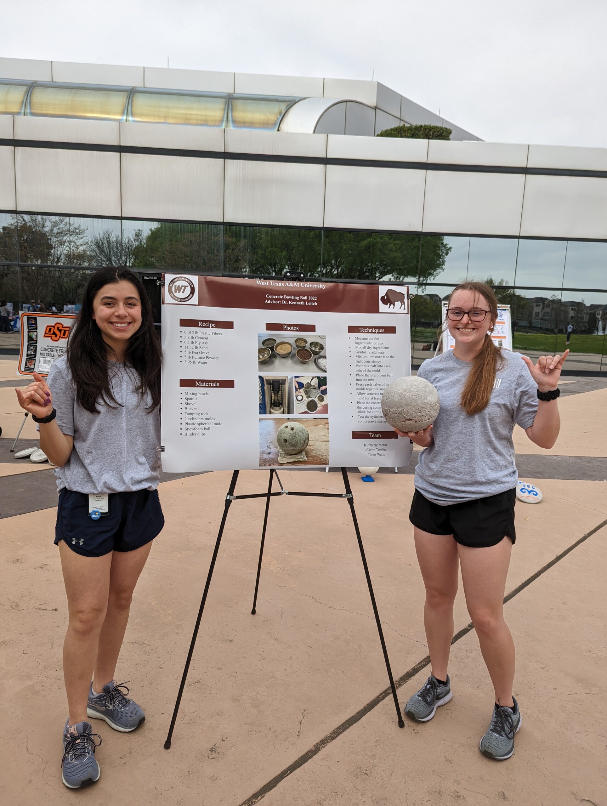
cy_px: 403
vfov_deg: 71.5
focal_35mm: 24
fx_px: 560
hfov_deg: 56.9
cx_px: 304
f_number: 1.85
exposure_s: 1/1795
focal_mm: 6.81
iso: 64
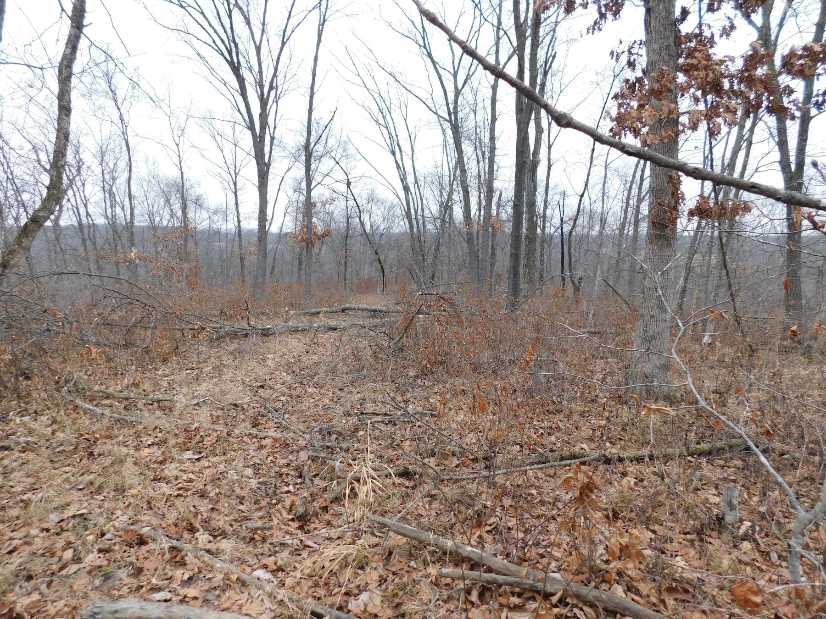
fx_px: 549
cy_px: 310
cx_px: 413
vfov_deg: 58.9
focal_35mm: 23
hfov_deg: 73.9
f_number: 3
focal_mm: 4
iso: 125
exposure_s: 1/80
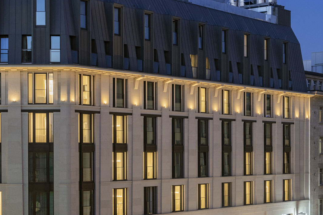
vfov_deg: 16.2
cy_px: 166
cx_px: 134
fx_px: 754
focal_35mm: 84
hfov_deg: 24.2
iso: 400
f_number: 6.3
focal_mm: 45
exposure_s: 1.3
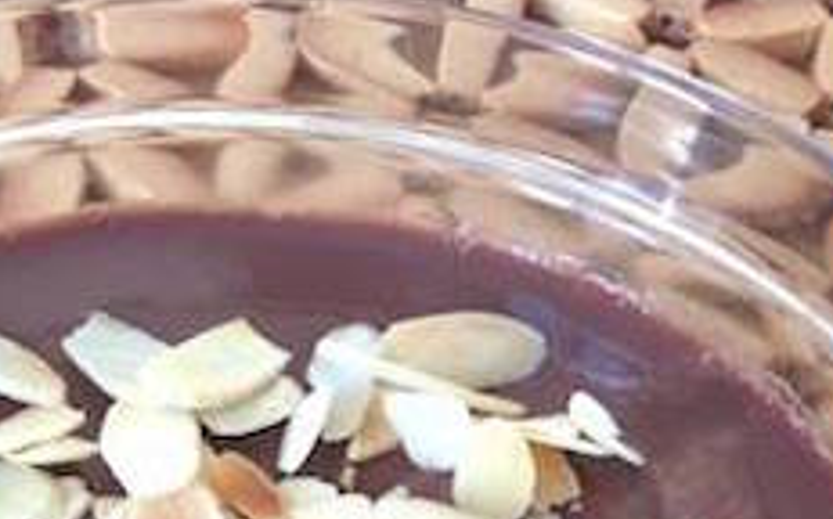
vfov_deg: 13.7
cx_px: 238
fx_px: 2064
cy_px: 721
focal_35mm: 91
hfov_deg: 22.7
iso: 80
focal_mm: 4.12
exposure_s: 1/20
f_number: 2.4
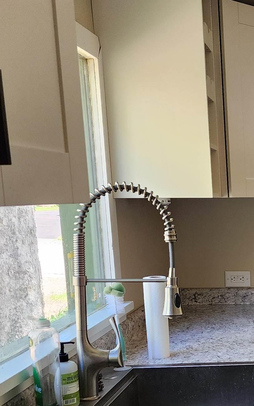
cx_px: 356
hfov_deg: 20.0
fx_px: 642
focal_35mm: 58
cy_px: 312
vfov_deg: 34.3
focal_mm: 6.4
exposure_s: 1/180
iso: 200
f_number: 1.8
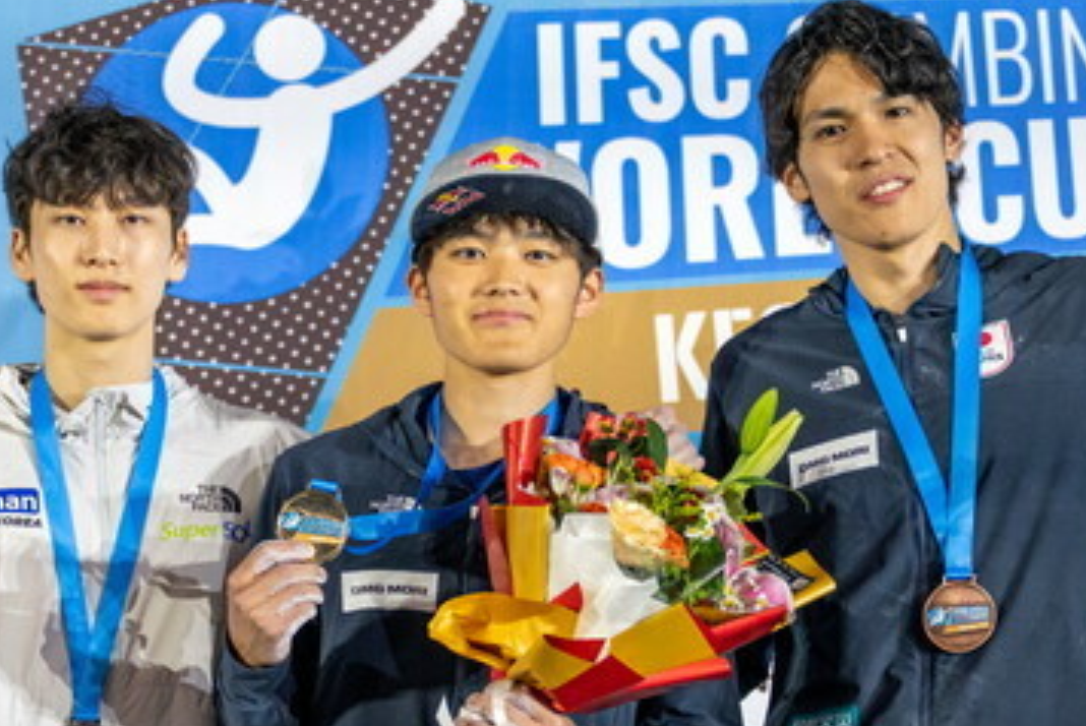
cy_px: 512
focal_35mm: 101
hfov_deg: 20.2
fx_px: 3049
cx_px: 482
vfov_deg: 13.5
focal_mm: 60
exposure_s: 1/3200
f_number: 2.8
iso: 2500
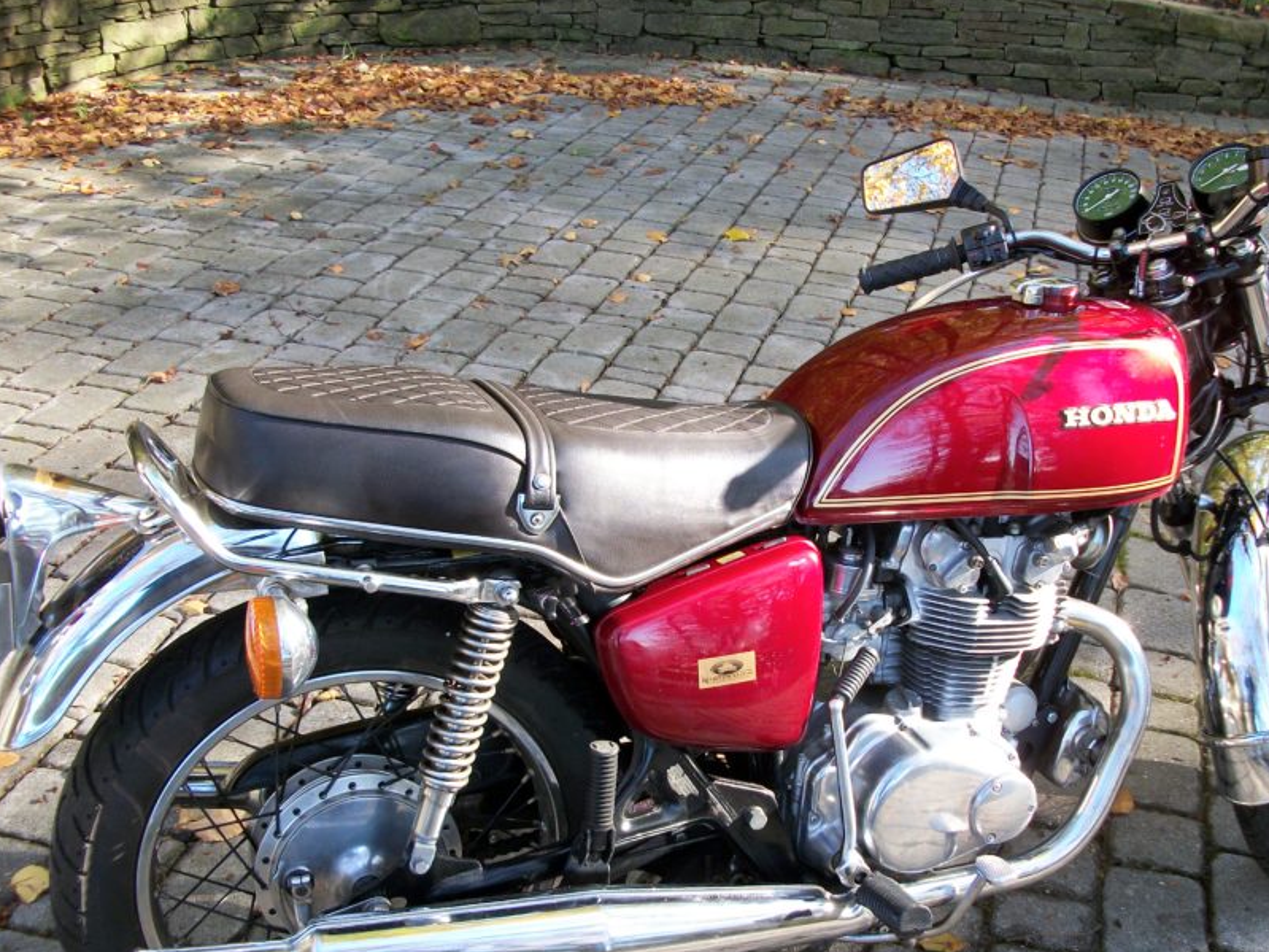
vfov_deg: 34.9
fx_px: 1503
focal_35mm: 41
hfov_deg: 45.7
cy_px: 601
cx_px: 697
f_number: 2.9
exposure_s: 1/80
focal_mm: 5.7
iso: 80
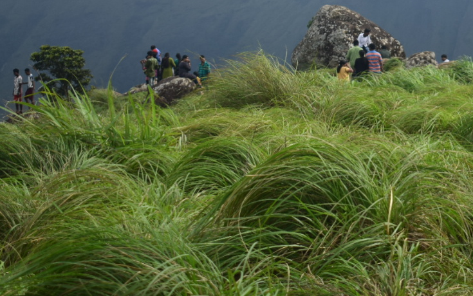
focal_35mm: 128
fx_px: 1651
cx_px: 349
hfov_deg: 16.2
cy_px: -26
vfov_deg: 10.1
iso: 100
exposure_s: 1/640
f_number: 4.8
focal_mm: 38
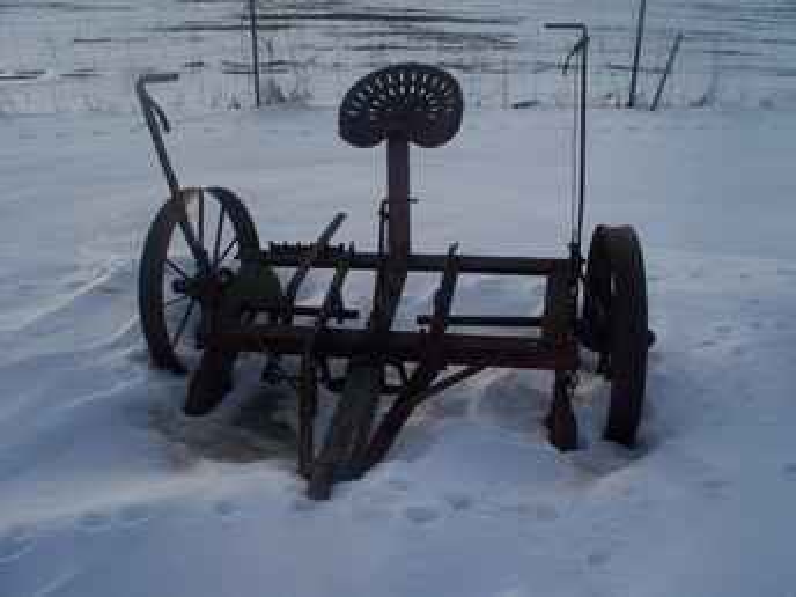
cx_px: 398
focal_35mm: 36
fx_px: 828
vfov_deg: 39.7
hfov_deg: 51.4
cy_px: 298
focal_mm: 7.54
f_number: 5
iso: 64
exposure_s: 1/250
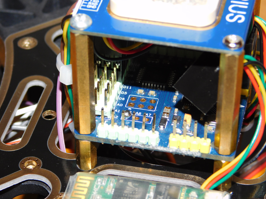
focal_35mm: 137
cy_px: 97
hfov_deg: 14.4
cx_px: 133
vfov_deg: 10.8
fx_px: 1053
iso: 200
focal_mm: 23.7
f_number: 5
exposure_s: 1/60
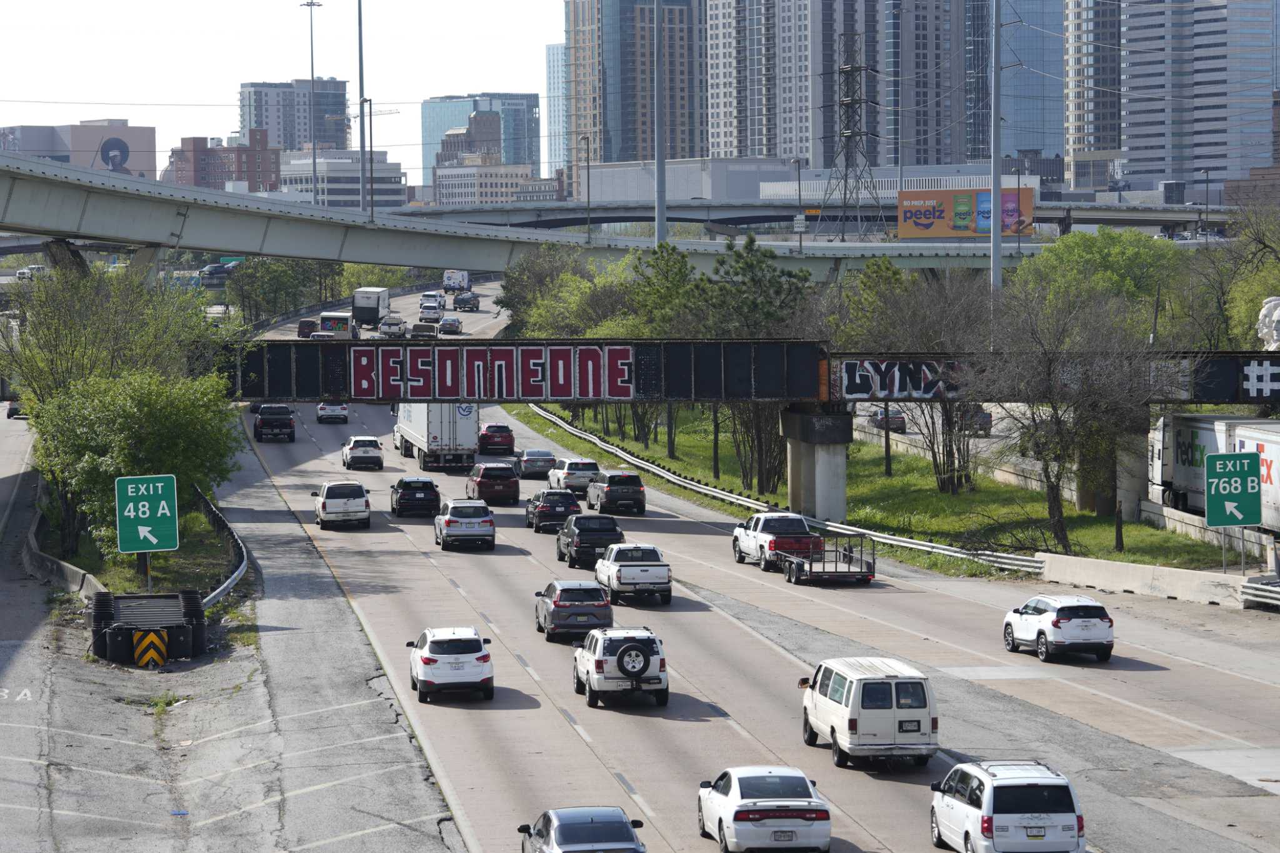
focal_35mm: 105
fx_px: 3733
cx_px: 640
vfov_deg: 13.0
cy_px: 426
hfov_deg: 19.5
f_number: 2.8
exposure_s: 1/800
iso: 50
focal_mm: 70
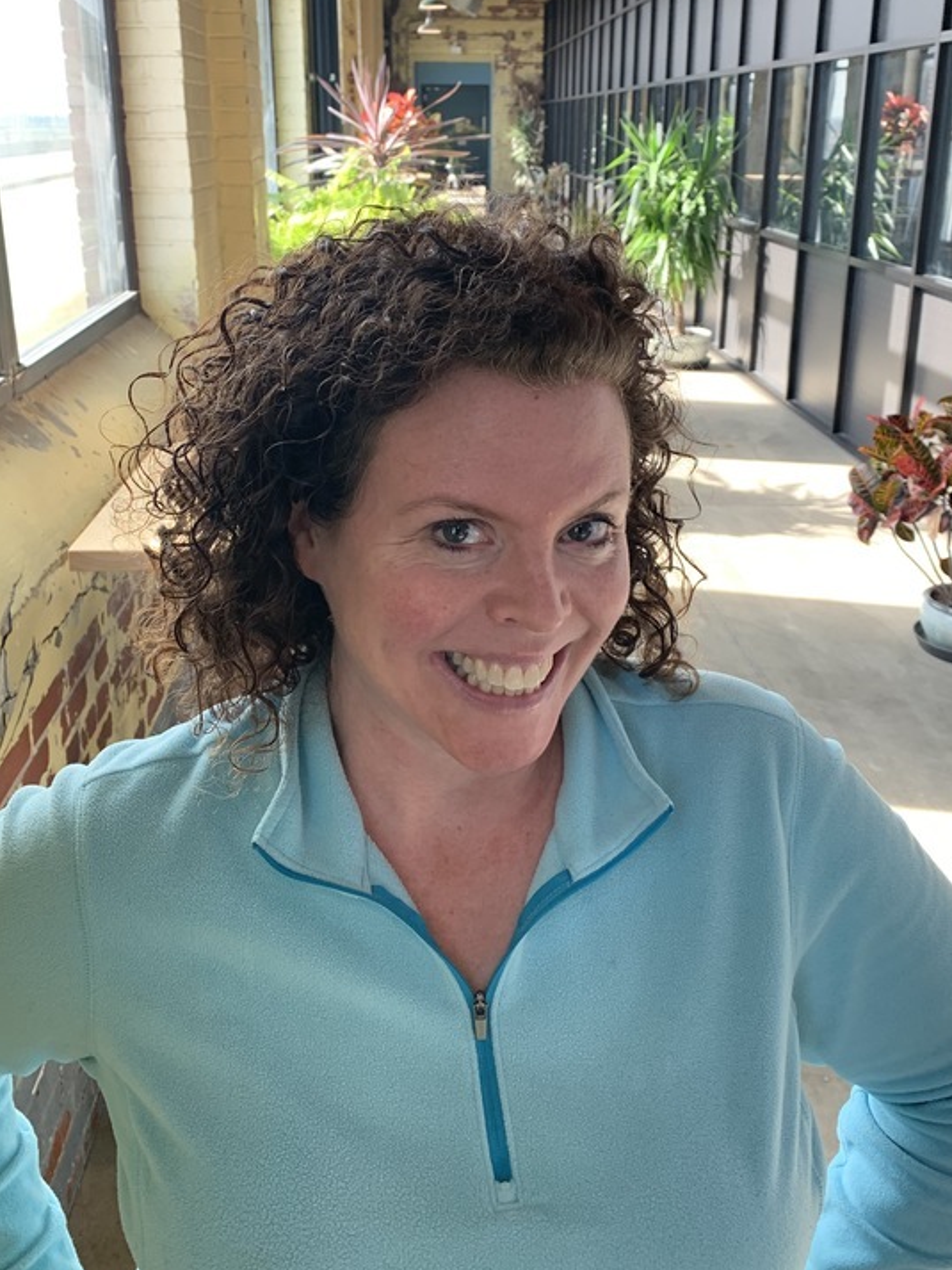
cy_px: 533
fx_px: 1246
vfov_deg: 53.7
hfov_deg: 41.8
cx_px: 479
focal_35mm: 34
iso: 100
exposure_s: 1/101
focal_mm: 4.25
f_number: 1.8
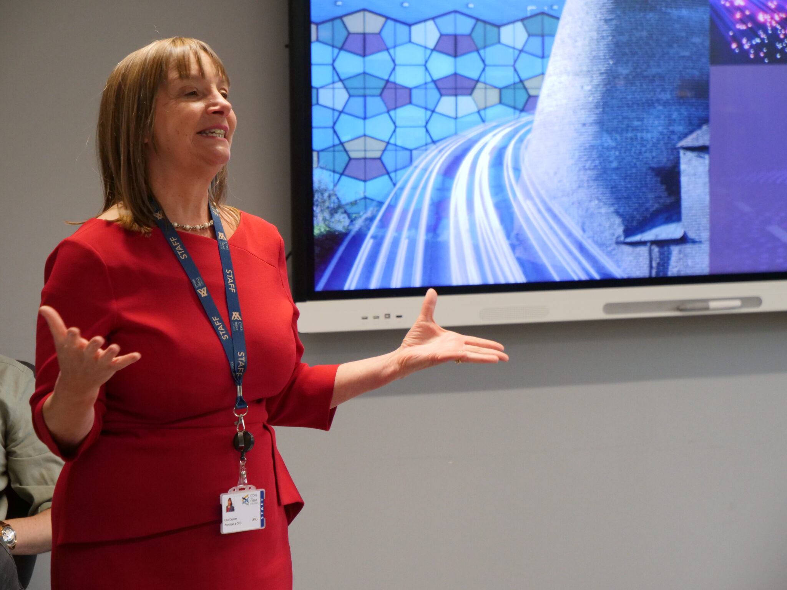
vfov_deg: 12.3
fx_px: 2728
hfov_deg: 16.4
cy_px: 295
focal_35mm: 120
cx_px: 394
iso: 2000
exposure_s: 1/125
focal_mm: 60
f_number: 4.5
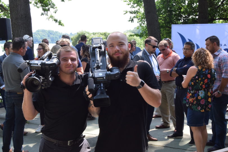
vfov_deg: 23.8
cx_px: 117
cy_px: 78
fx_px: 361
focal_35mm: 57
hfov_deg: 35.0
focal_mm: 30
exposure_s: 1/200
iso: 800
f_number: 7.1
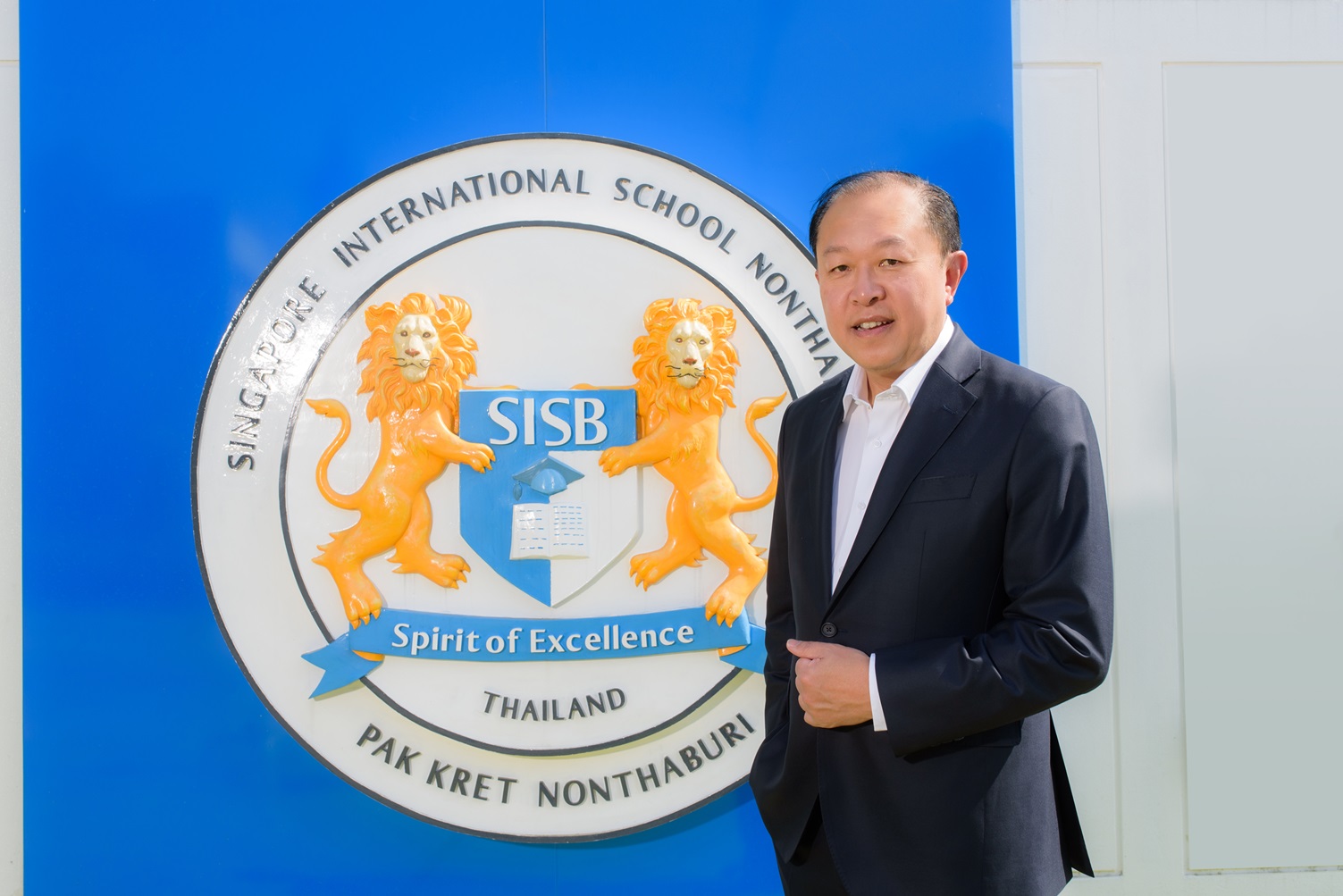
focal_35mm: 35
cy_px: 448
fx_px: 1306
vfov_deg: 37.9
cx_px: 672
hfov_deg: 54.4
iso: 100
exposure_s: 1/125
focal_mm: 35
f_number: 11
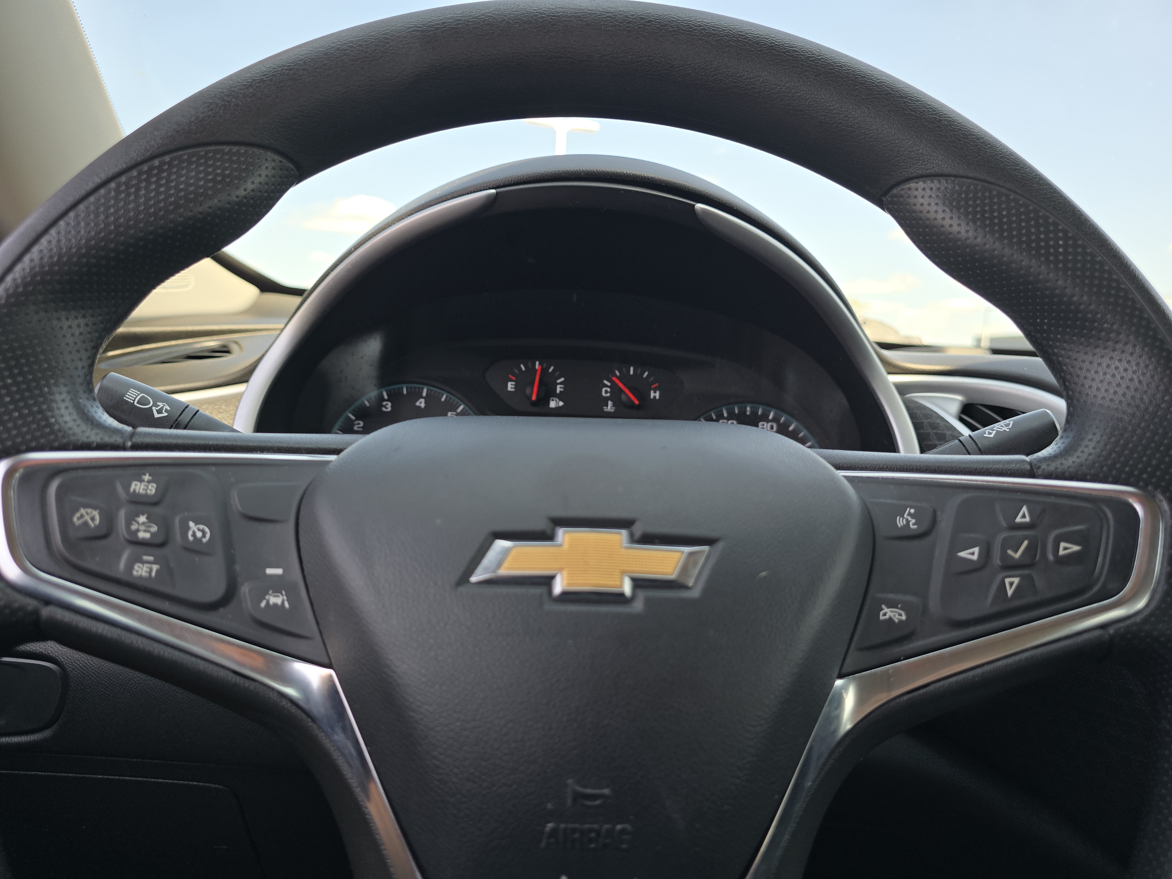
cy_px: 440
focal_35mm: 23
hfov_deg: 73.9
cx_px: 586
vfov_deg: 58.9
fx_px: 779
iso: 16
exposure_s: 1/180
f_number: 1.7
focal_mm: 6.3
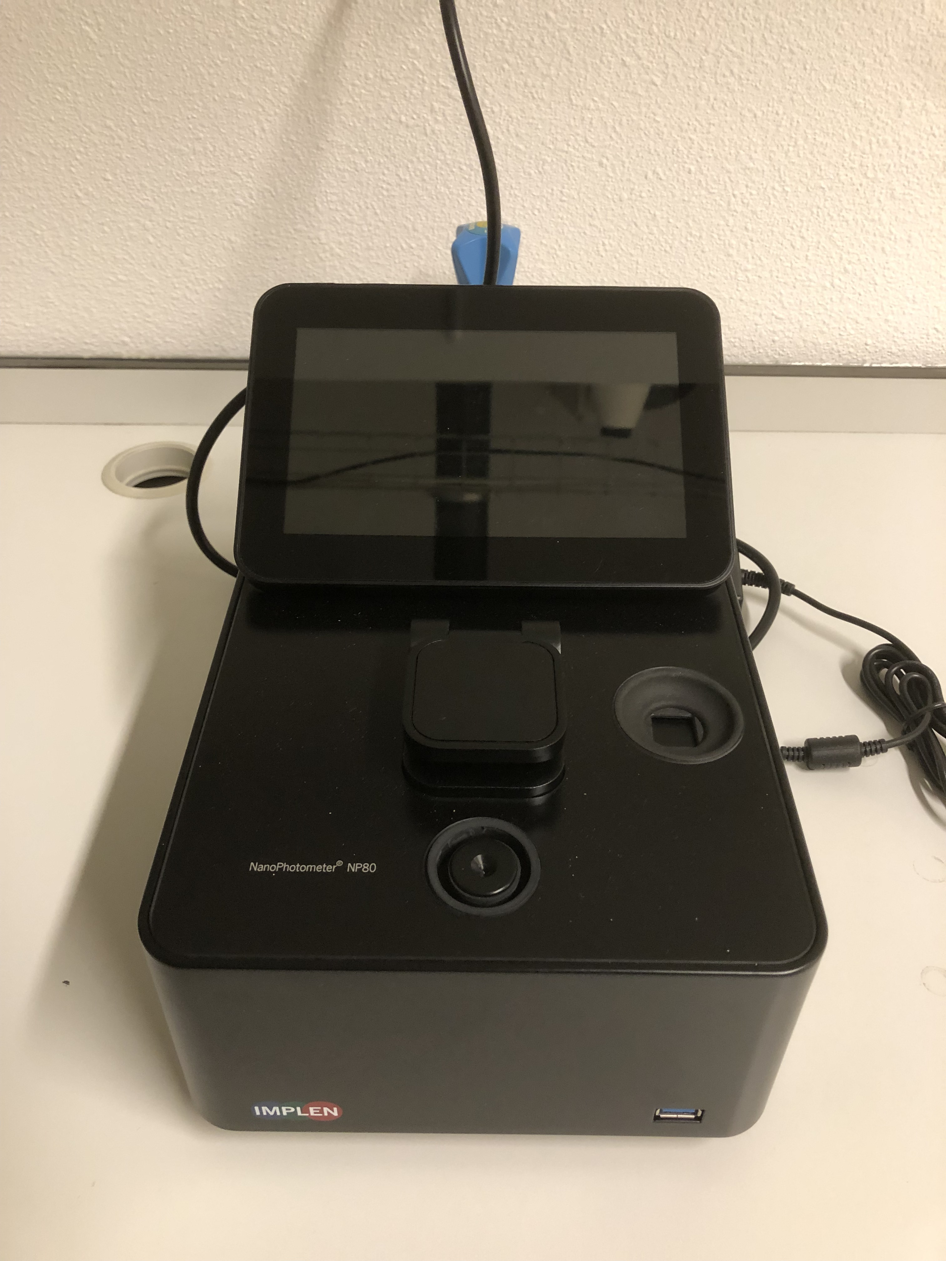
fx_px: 1020
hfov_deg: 49.7
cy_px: 630
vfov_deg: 63.4
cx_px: 473
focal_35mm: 28
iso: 100
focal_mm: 3.99
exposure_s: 1/13
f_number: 1.8
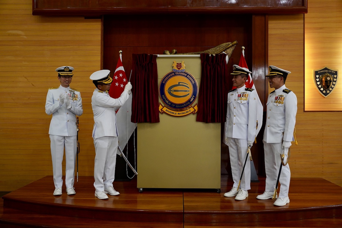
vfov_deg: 43.6
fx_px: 285
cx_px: 171
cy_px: 114
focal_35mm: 30
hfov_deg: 61.9
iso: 1600
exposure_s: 1/100
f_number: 2.8
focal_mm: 30
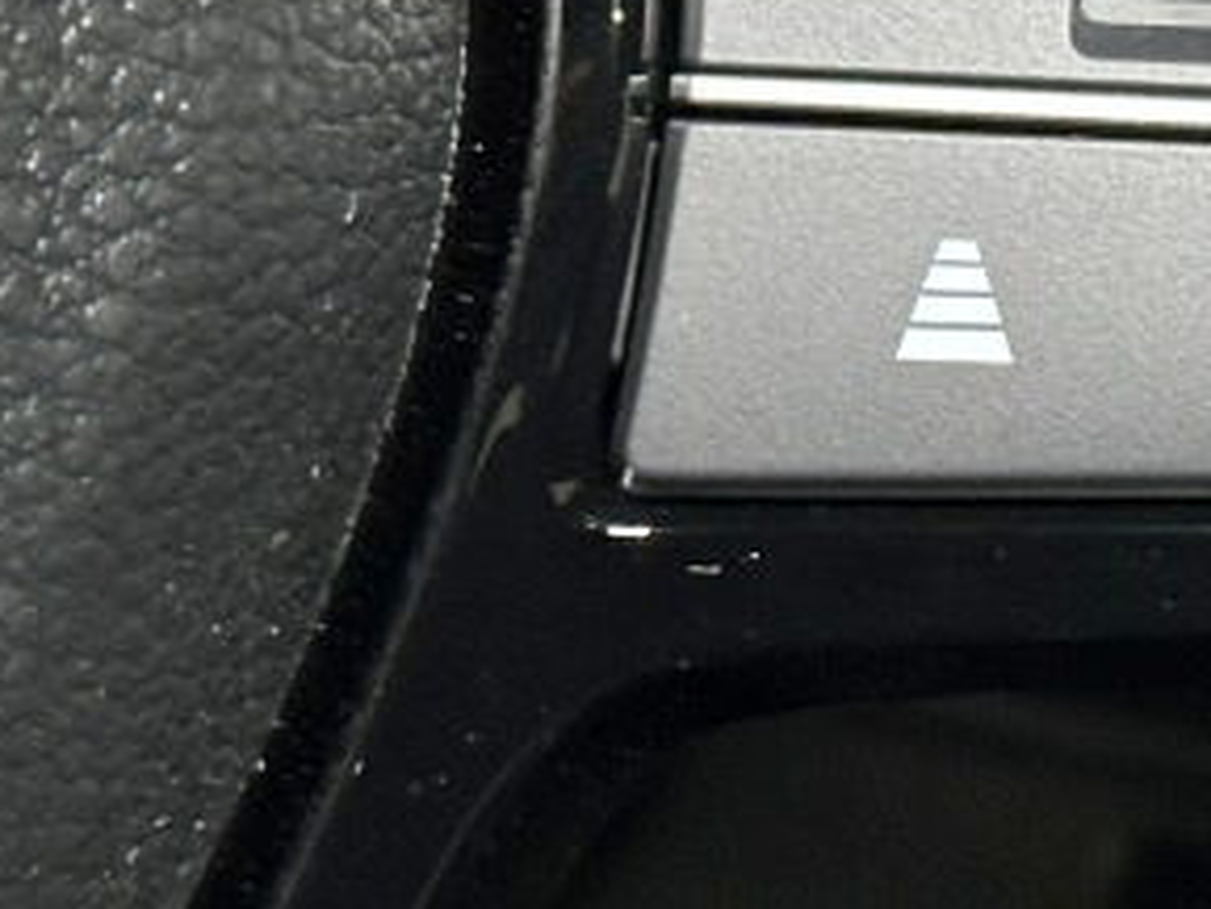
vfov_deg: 8.7
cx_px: 1312
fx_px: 5950
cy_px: 8
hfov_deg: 11.5
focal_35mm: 170
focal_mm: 6.86
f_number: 1.78
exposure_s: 1/40
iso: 400
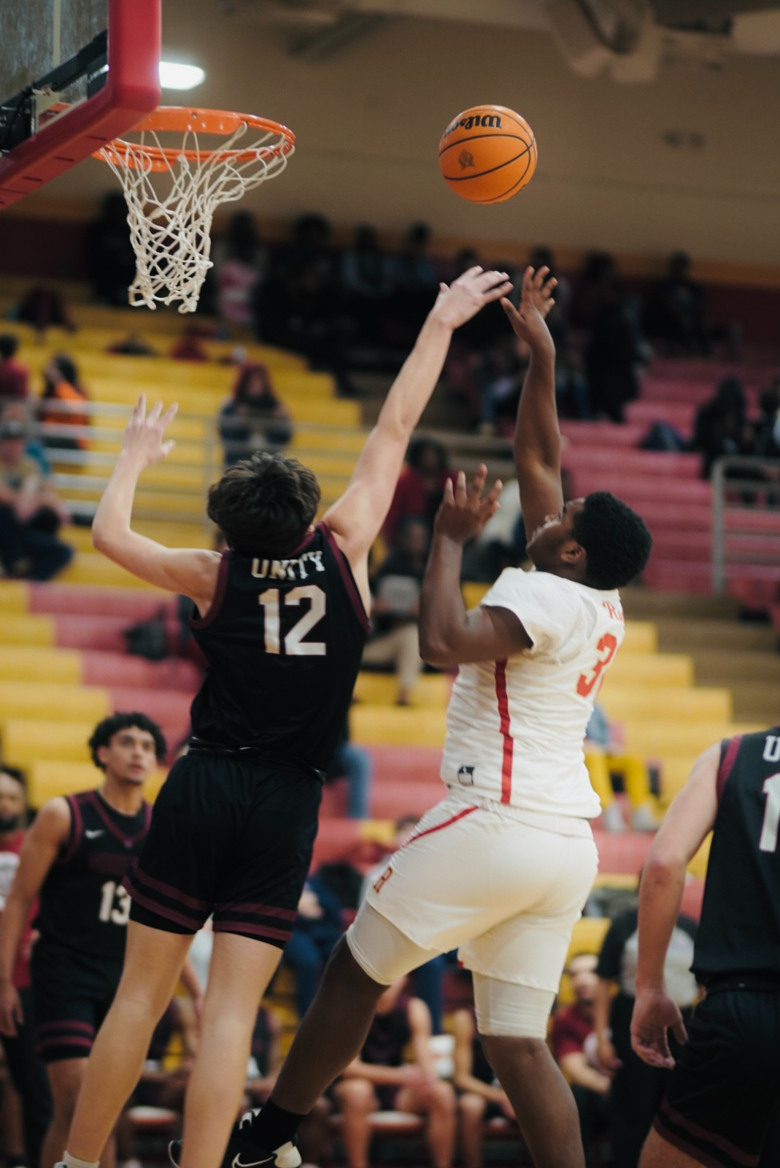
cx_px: 390
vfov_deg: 16.1
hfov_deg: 10.8
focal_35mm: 128
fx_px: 4137
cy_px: 584
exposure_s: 1/320
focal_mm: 85
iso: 400
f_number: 1.4
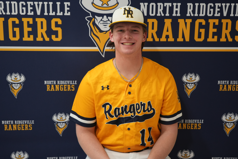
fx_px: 331
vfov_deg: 27.0
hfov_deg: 39.6
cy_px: 80
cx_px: 119
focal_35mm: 50
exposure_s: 1/50
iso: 1600
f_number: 4.5
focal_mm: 50
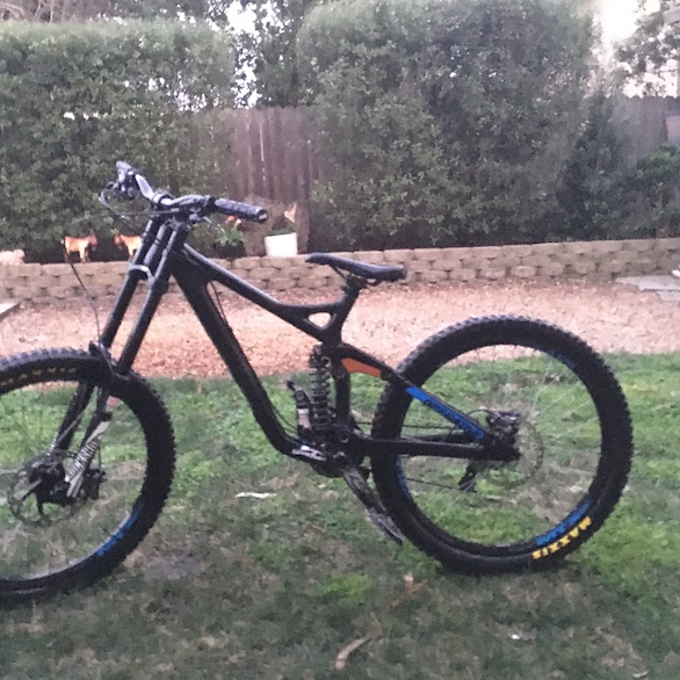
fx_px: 778
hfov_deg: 47.1
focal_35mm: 35
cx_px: 290
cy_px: 338
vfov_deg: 47.2
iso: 1600
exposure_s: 1/15
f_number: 2.2
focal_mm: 4.15
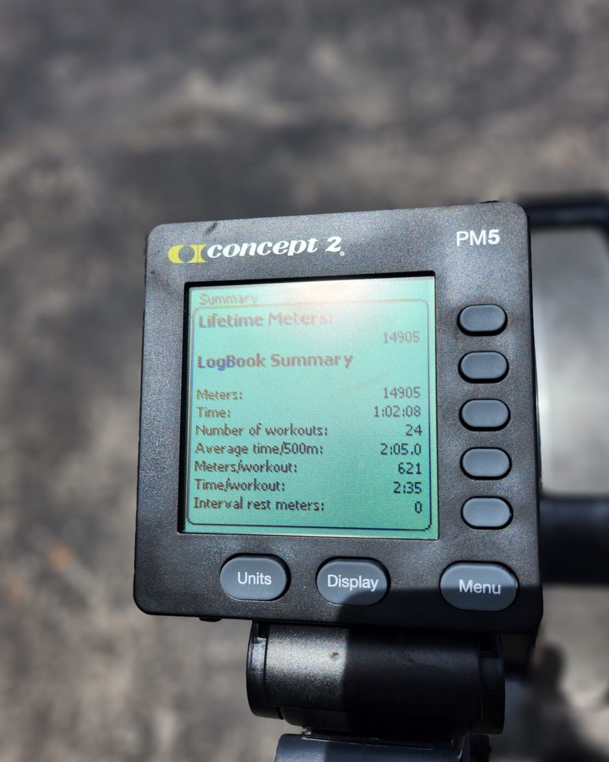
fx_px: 586
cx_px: 312
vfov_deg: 66.0
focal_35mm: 26
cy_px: 382
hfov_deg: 54.9
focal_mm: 5
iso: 50
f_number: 1.8
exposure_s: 1/5890
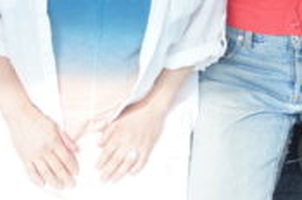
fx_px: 1457
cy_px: -323
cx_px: 337
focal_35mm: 174
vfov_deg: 7.3
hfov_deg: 11.6
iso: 320
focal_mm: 21
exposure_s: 1/160
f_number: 4
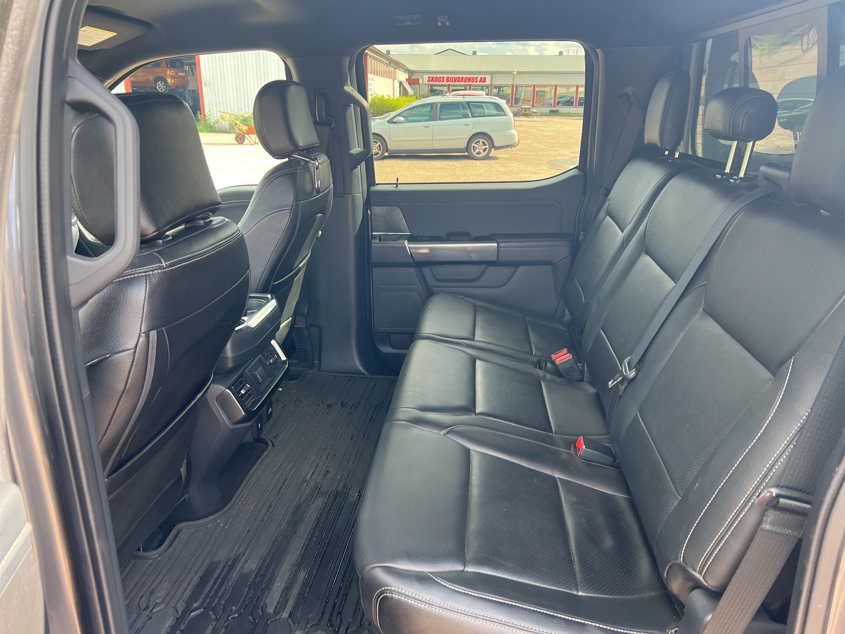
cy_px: 317
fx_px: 635
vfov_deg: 53.1
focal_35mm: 26
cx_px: 422
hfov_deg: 67.3
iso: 64
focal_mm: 5.7
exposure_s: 1/148
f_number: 1.5
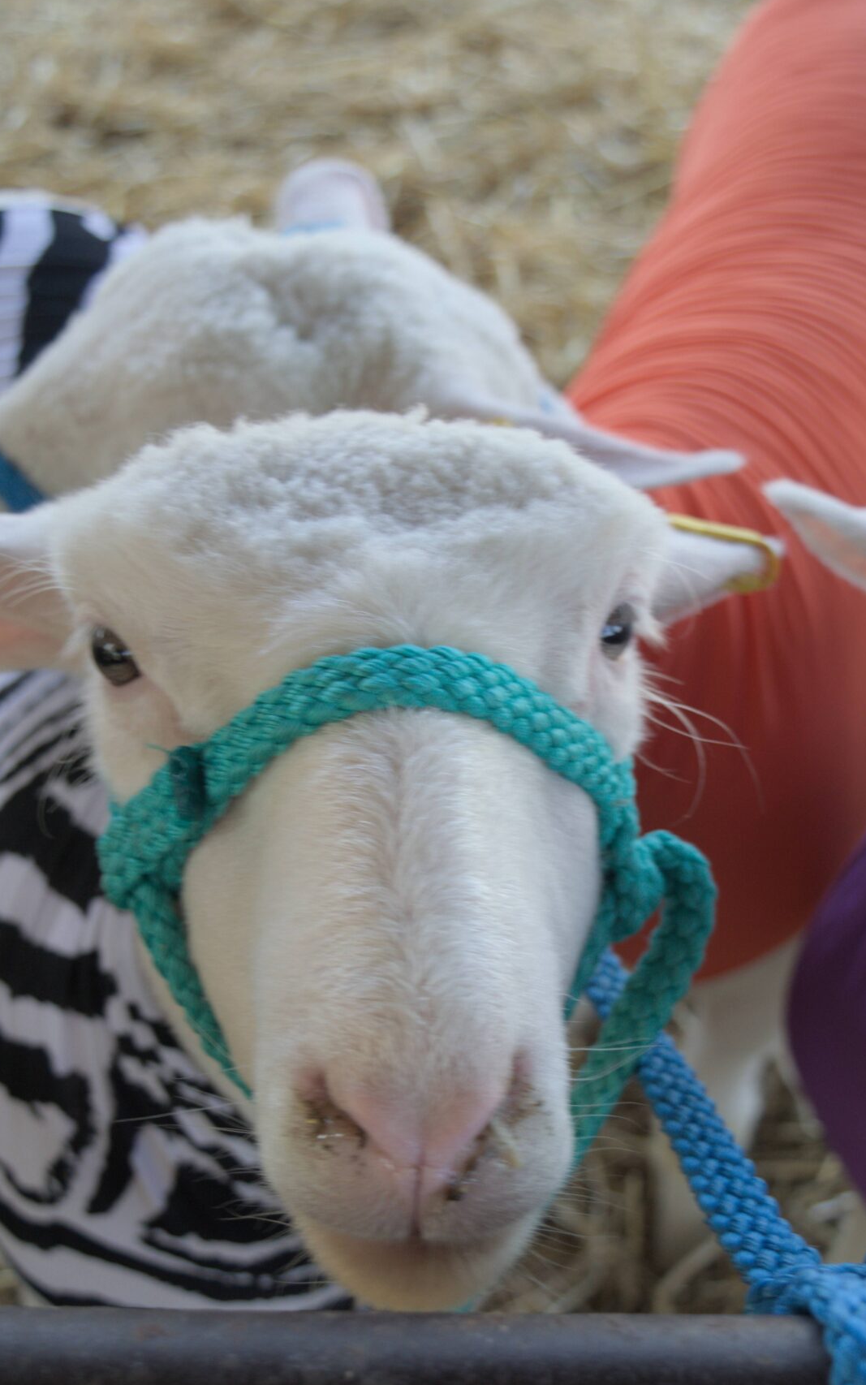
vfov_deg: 36.8
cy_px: 821
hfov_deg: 23.6
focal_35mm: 55
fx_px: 2076
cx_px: 475
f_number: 5
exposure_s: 1/100
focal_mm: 30
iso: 400
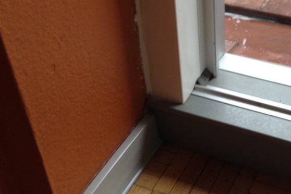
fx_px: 509
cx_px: 200
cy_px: 70
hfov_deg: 31.6
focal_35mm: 63
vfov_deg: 21.5
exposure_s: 1/60
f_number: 2.4
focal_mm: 4.12
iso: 64
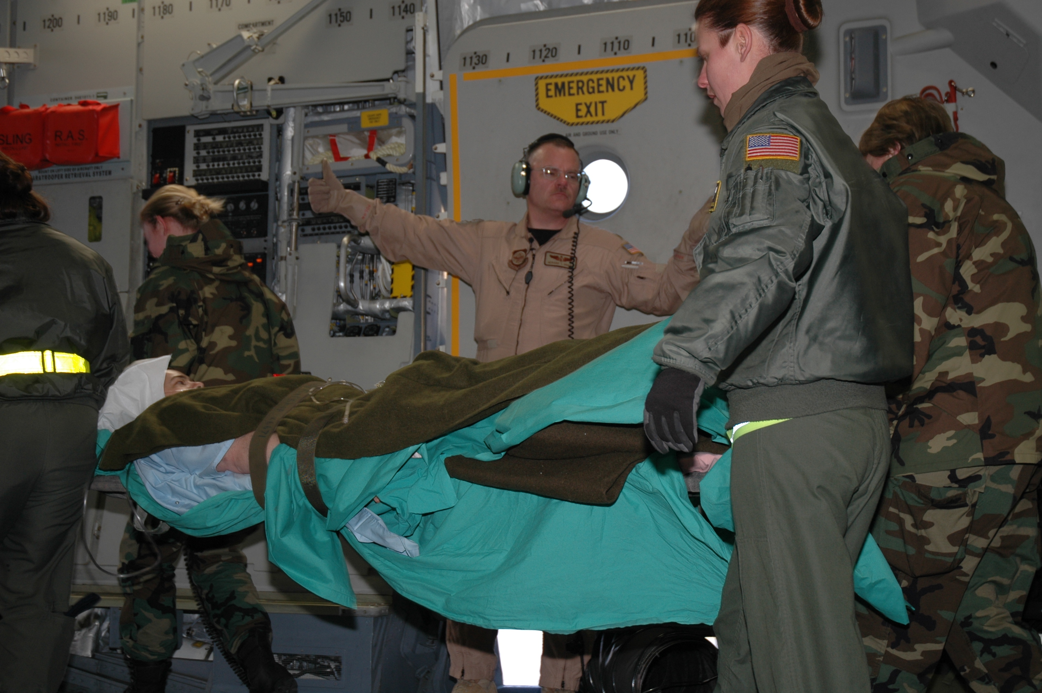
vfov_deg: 26.4
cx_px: 521
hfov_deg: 38.9
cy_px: 346
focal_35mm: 51
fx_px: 1475
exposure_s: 1/60
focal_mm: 34
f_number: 4.2
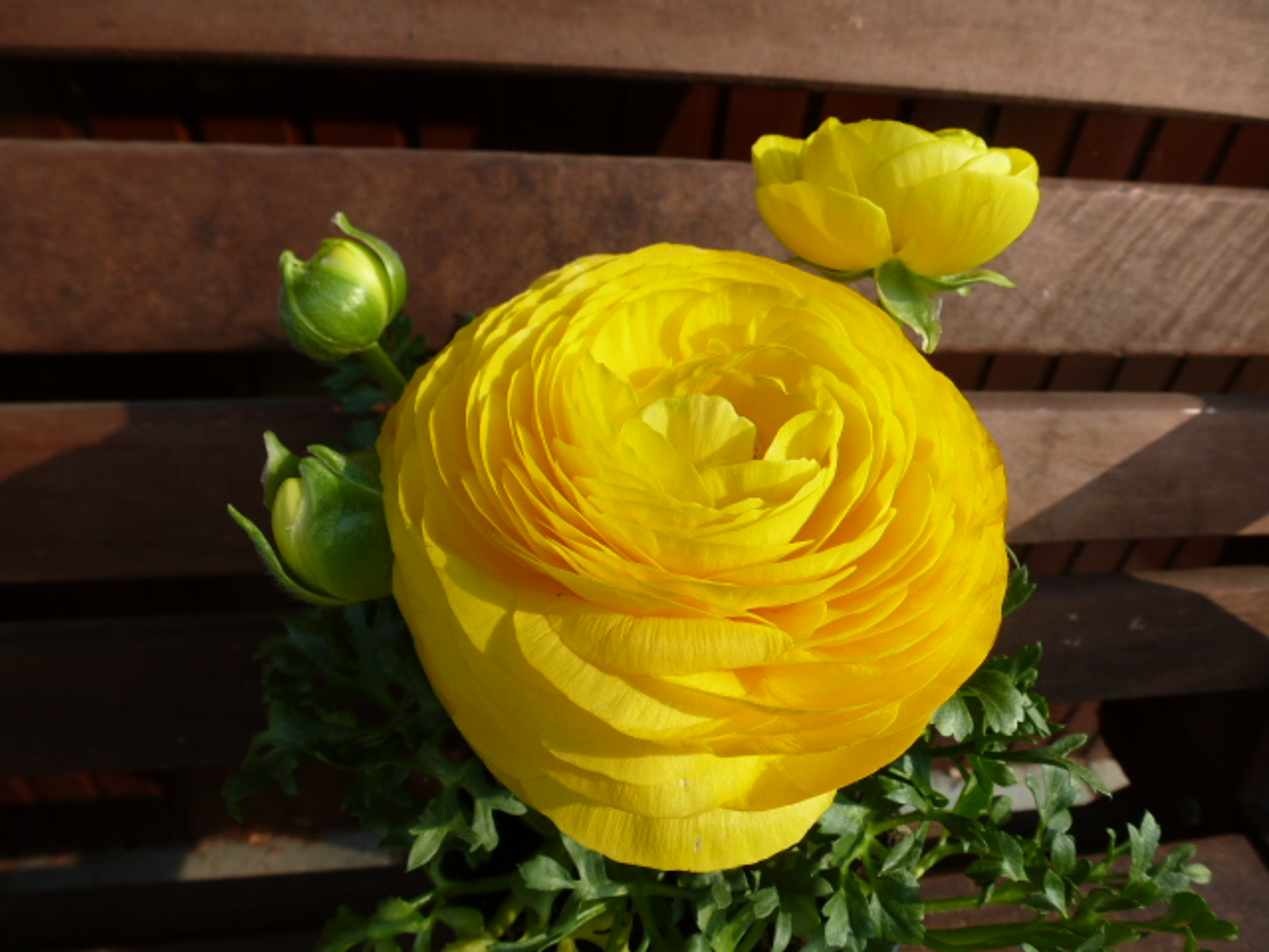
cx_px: 634
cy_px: 476
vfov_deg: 56.8
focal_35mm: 24
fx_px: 880
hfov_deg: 71.6
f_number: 4
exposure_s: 1/100
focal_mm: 4.3
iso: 100
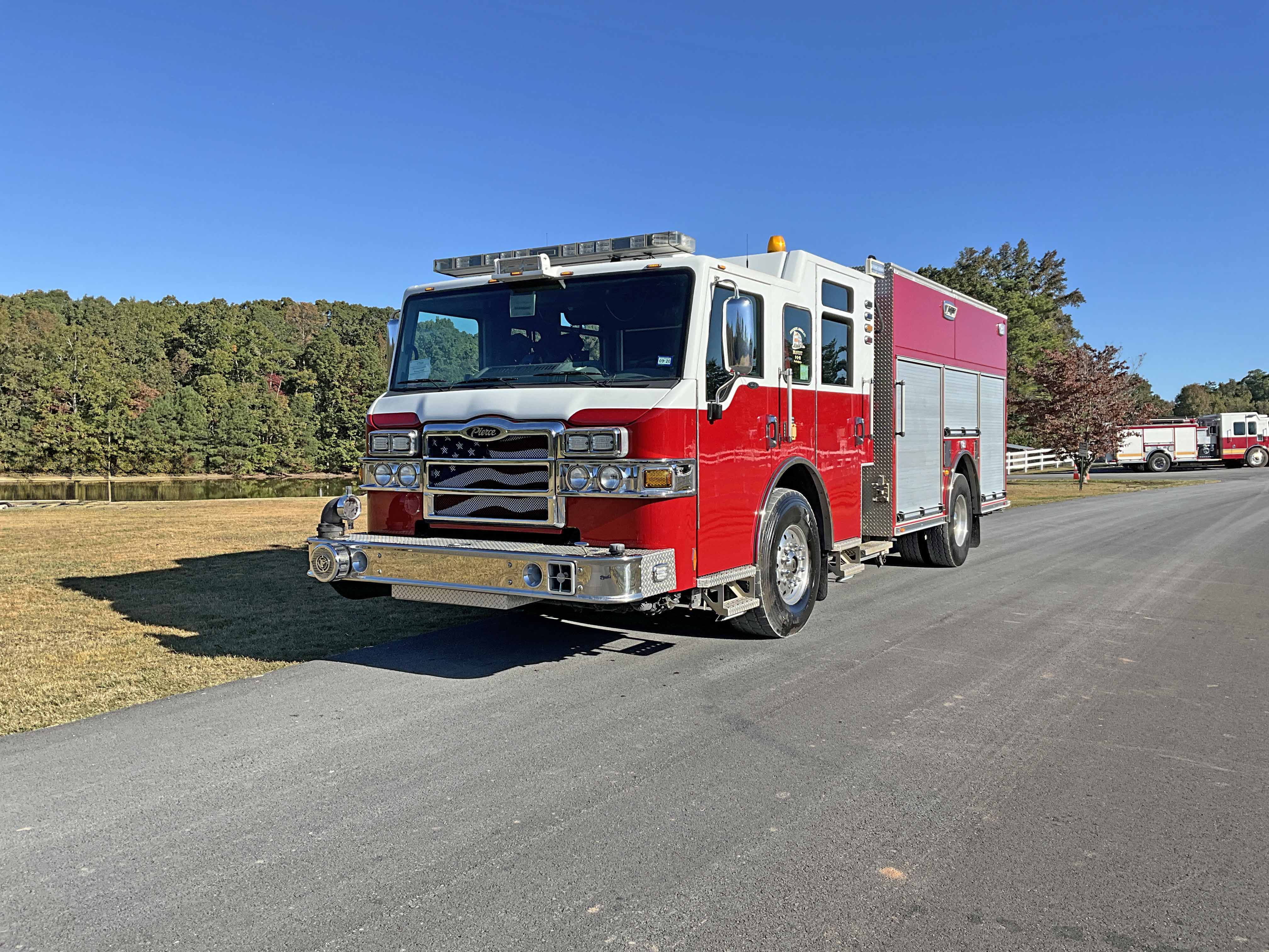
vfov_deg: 48.2
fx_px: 1063
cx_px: 634
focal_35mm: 29
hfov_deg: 61.7
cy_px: 476
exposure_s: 1/1626
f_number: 1.8
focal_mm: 3
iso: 25
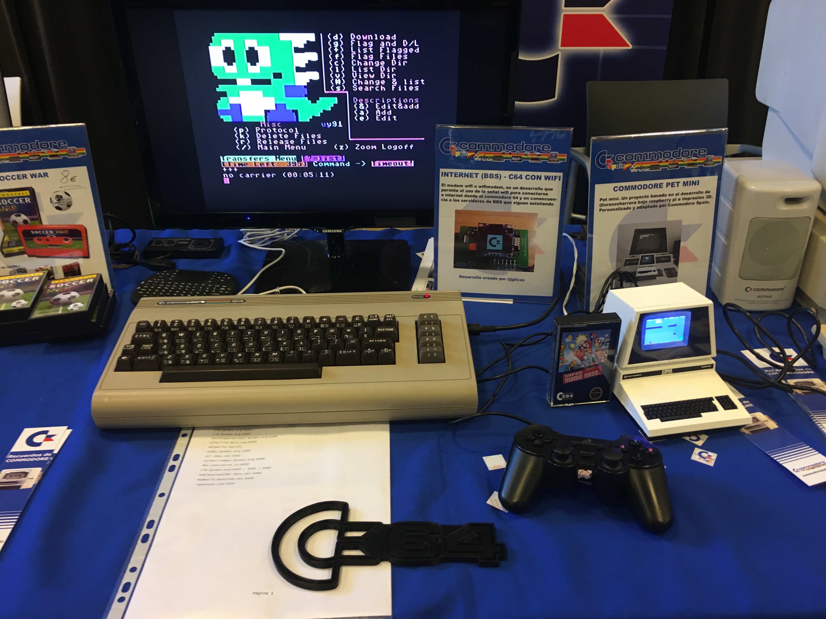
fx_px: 692
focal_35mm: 29
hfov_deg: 61.7
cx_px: 413
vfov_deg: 48.2
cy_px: 310
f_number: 2.2
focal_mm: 4.15
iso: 125
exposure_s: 1/33
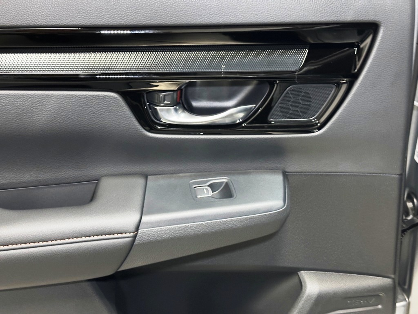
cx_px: 209
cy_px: 157
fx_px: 580
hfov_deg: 39.7
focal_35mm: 48
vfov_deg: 30.3
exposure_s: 1/30
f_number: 1.78
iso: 640
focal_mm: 6.86
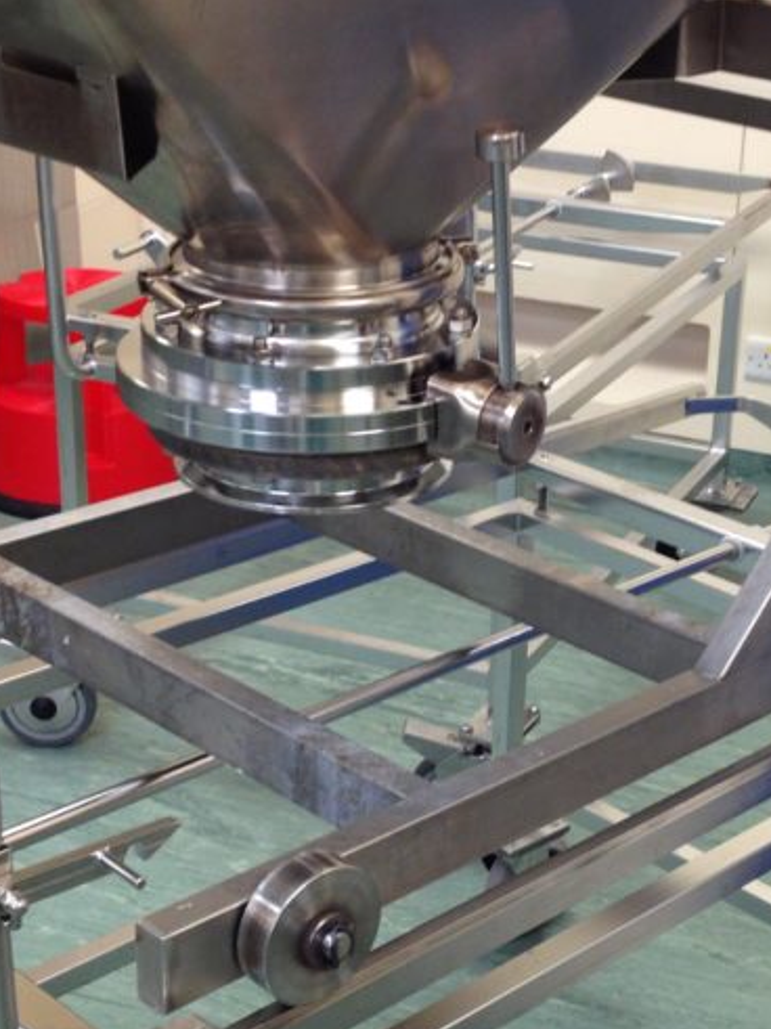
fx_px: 2169
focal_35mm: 73
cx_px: 557
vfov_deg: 26.7
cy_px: 566
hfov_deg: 20.0
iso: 64
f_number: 2.4
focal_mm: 4.28
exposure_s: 1/20
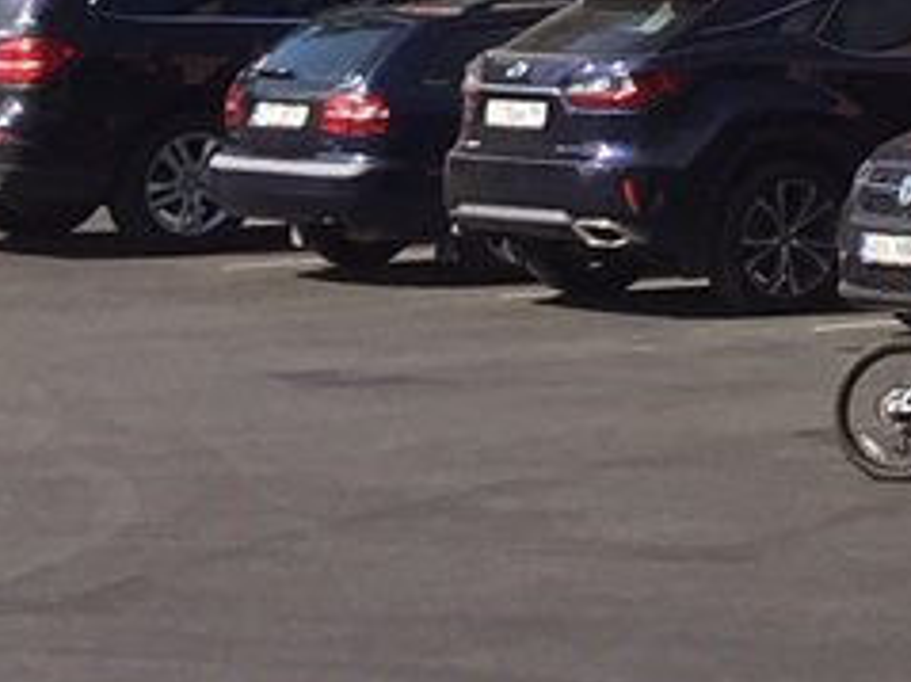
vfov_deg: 7.1
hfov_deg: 9.0
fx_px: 5208
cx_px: 2157
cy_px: -968
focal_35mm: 198
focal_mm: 4.15
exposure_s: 1/1236
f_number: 2.2
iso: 32
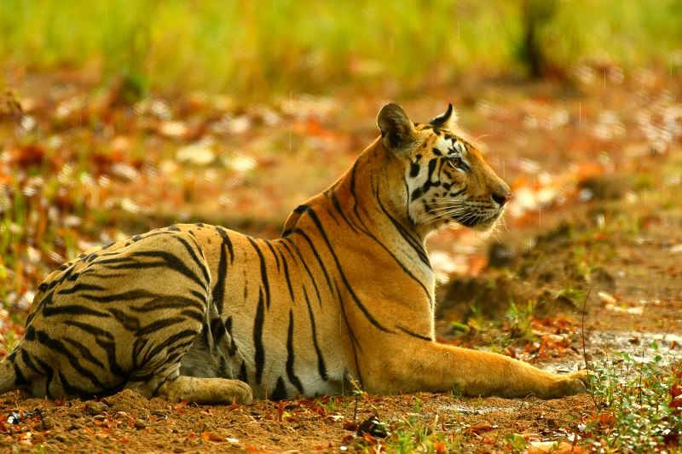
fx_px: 13636
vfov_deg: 1.9
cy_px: 227
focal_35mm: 720
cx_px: 341
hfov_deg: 2.9
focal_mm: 480
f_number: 5.6
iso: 500
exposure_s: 1/160
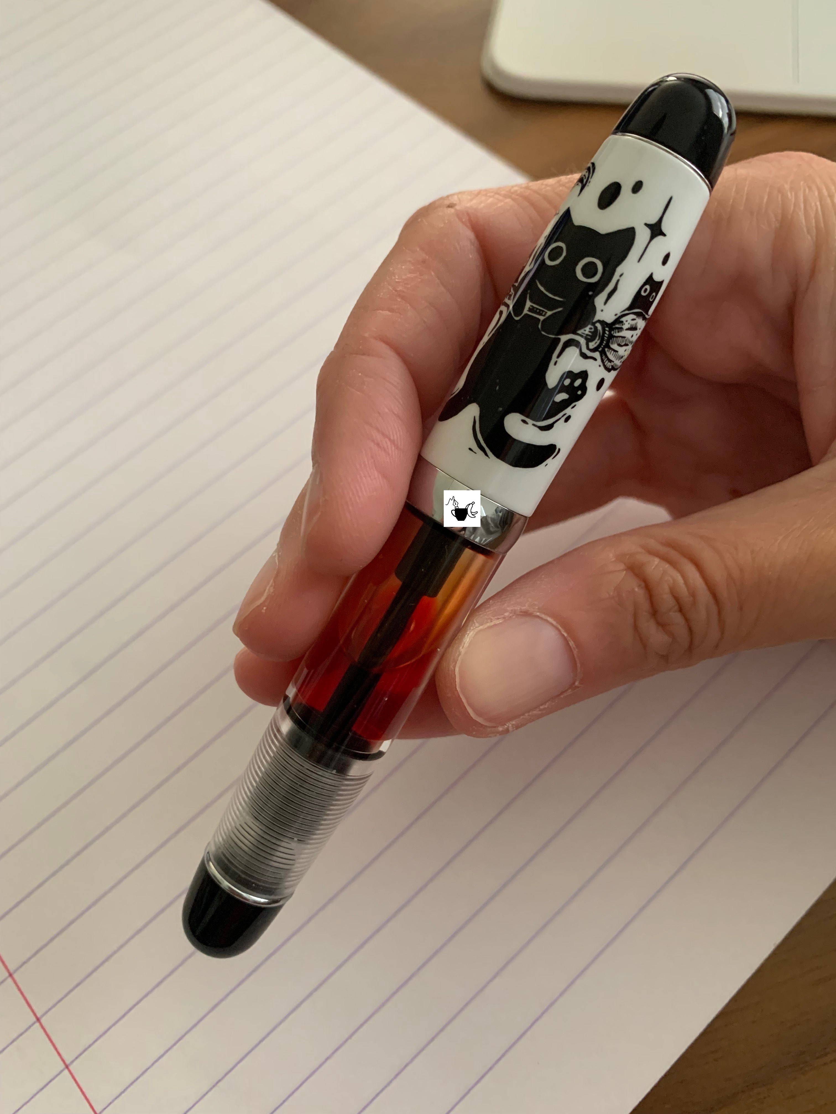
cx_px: 418
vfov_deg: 67.3
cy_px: 557
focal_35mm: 26
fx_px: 837
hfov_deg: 53.1
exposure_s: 1/60
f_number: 1.8
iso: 320
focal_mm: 4.25
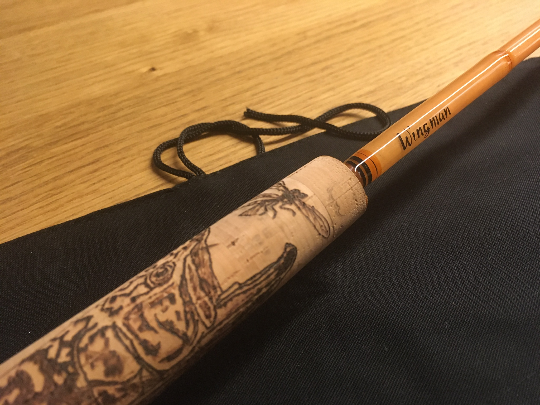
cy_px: 202
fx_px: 452
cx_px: 270
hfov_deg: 61.7
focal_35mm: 29
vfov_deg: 48.2
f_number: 2.2
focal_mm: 4.15
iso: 250
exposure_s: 1/33
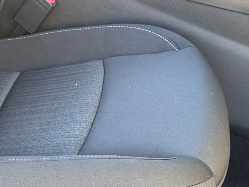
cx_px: 43
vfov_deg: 18.1
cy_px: 138
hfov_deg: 23.7
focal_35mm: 81
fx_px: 583
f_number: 1.78
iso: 80
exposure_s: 1/70
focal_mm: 6.86
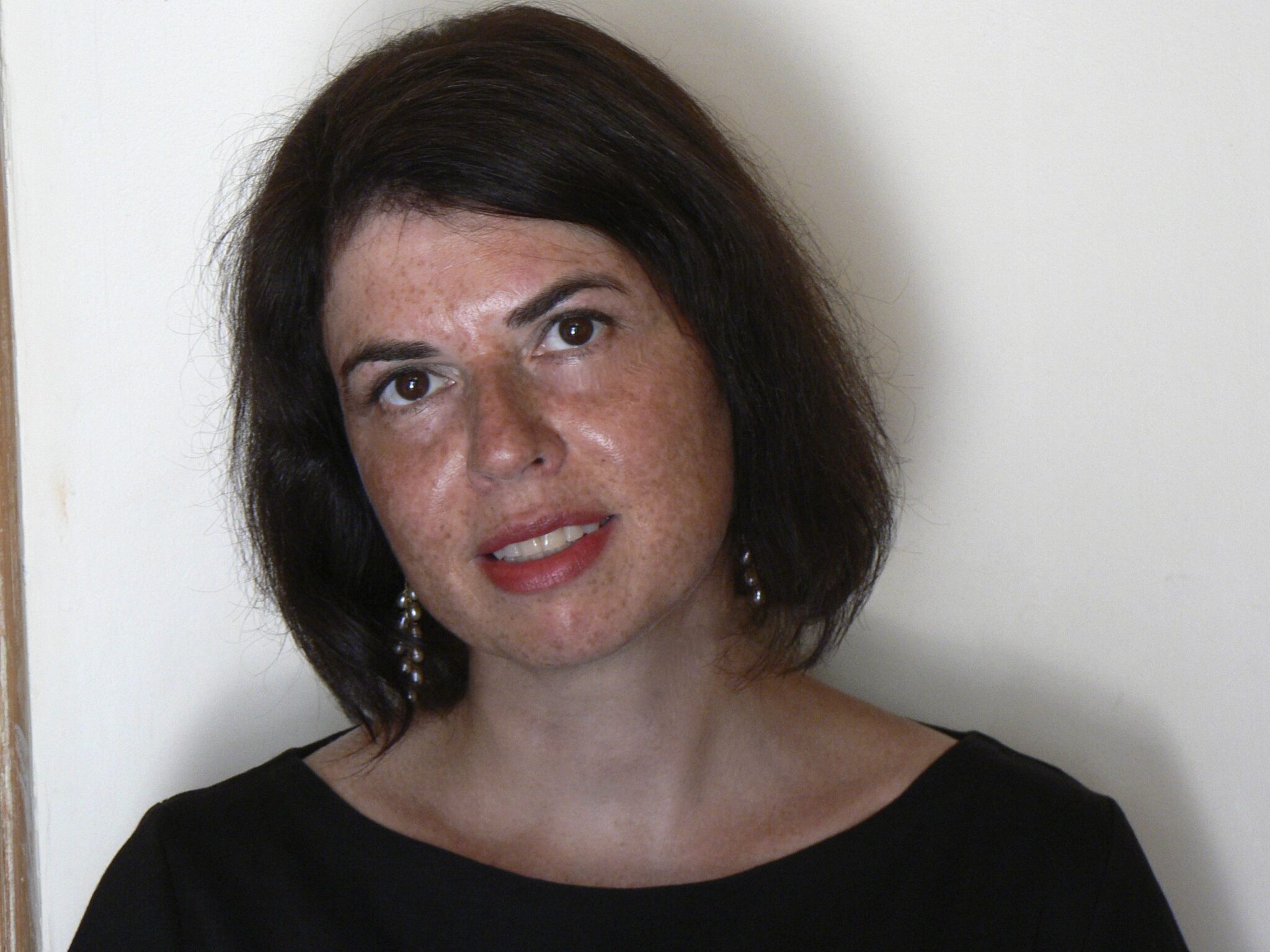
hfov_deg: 13.4
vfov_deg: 10.1
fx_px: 5393
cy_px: 476
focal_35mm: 147
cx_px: 635
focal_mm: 24.6
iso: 200
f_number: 3.3
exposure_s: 1/30
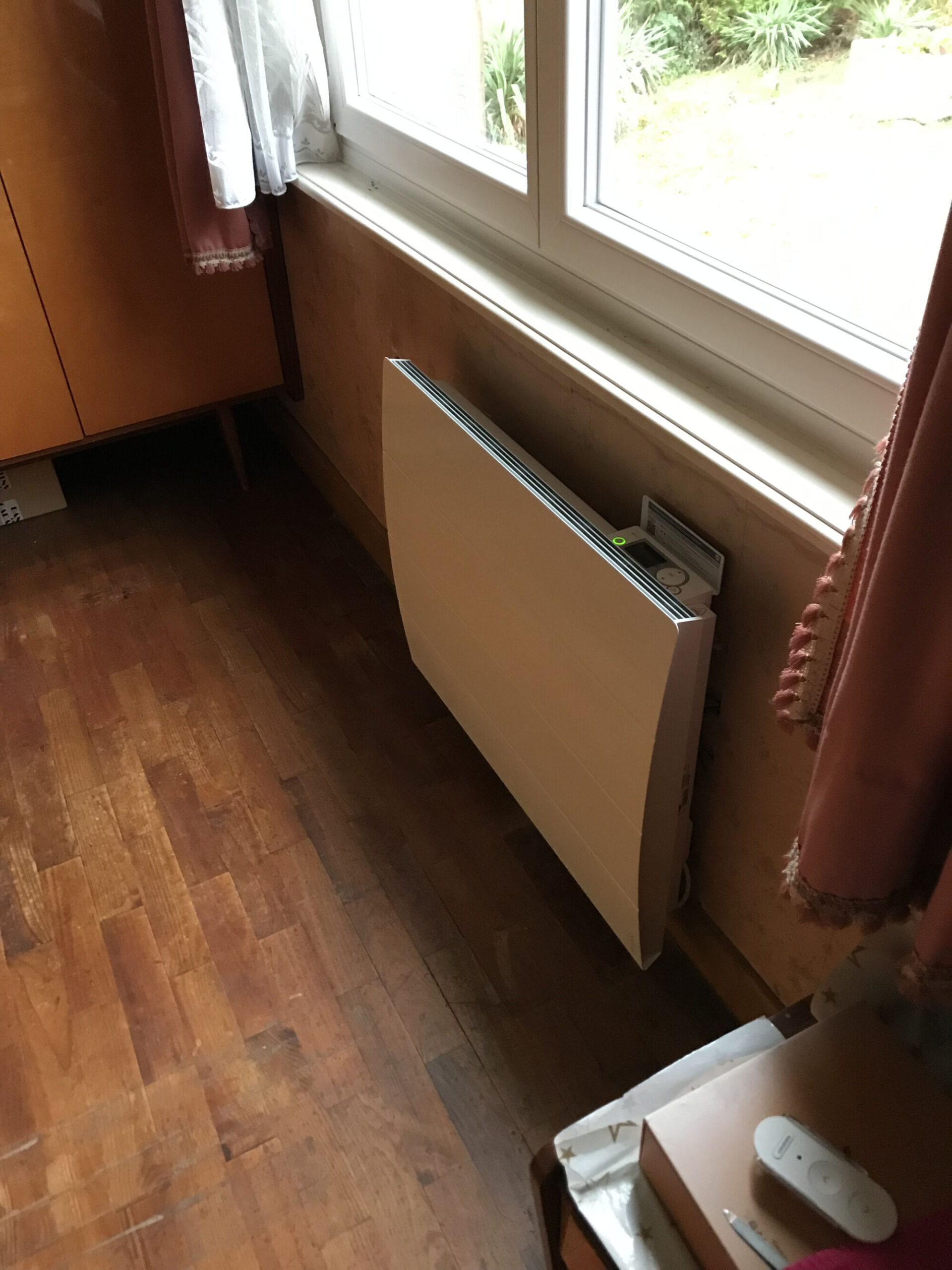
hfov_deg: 49.7
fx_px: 1027
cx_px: 476
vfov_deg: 63.4
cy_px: 635
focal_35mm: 28
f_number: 1.8
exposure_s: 1/11
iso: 100
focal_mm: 3.99
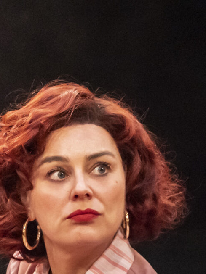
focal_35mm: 434
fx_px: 3444
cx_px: -180
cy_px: 358
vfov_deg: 4.5
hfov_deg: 3.4
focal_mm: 115
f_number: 4.5
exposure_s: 1/80
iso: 5000
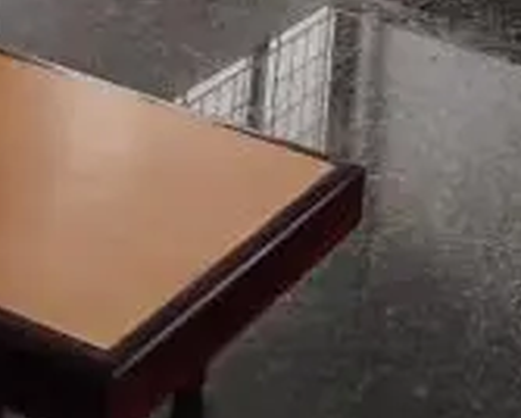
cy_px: -289
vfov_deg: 15.6
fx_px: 1343
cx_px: 587
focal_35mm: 87
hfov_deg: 20.8
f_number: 1.8
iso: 822
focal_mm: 4.26
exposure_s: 1/50
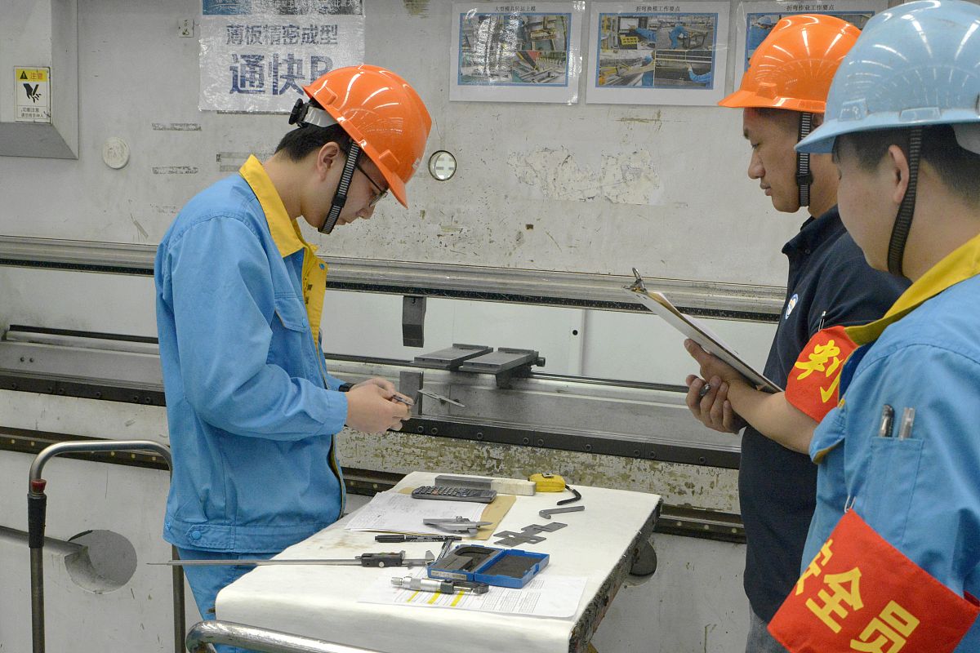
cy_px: 326
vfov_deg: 36.9
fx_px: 980
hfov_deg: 53.1
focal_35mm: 36
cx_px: 490
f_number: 8
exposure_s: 1/125
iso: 6400
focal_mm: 36
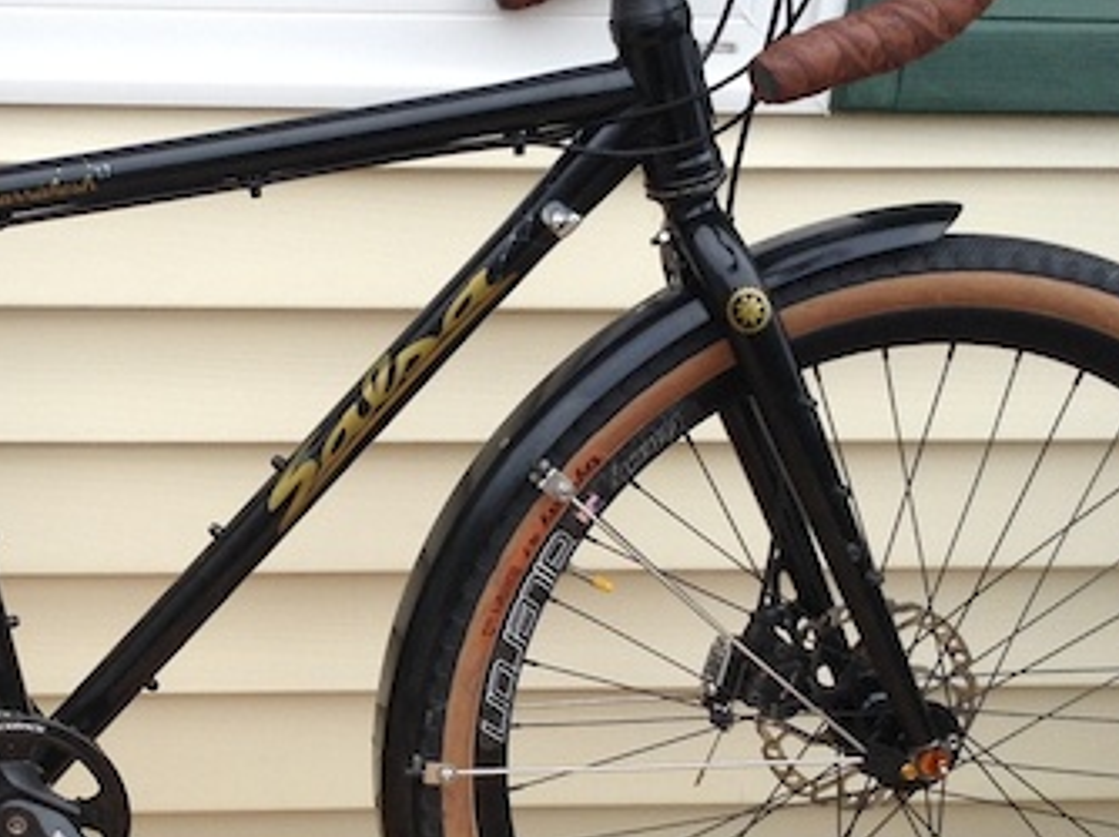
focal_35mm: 79
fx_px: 2552
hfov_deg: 24.2
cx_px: 151
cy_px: 462
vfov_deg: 18.6
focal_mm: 3.3
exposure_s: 1/148
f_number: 2.4
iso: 25
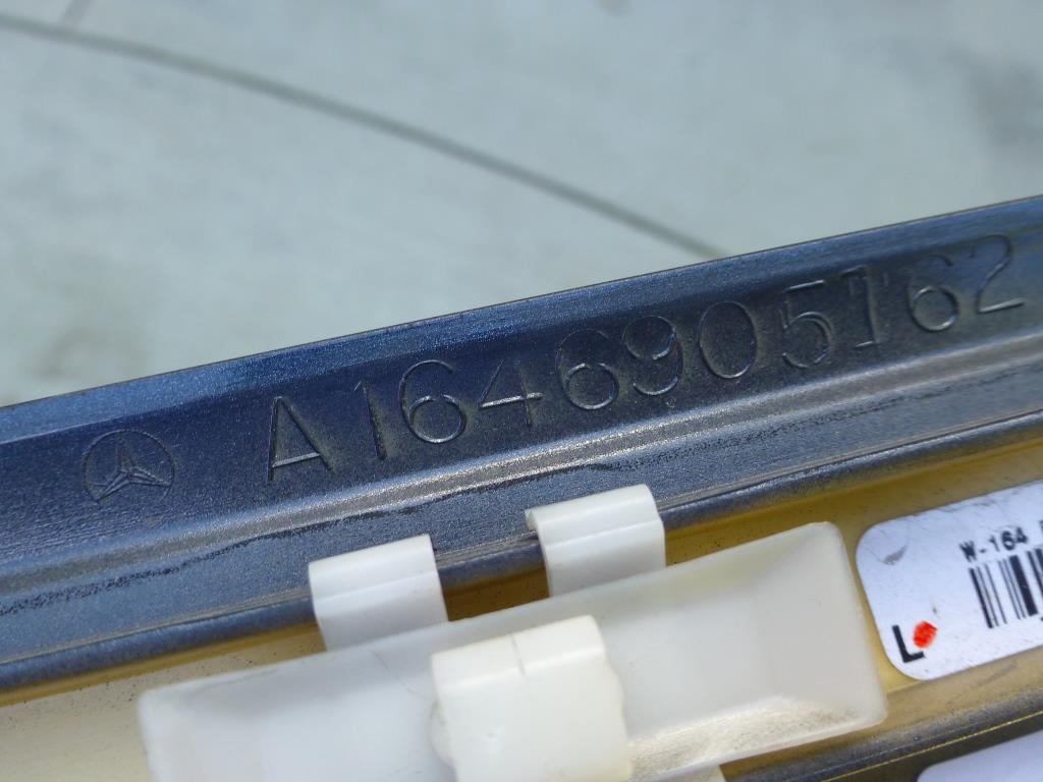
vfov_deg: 46.8
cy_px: 391
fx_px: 904
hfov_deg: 60.0
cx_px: 522
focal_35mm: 30
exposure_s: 1/80
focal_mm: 5.4
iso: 100
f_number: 3.6
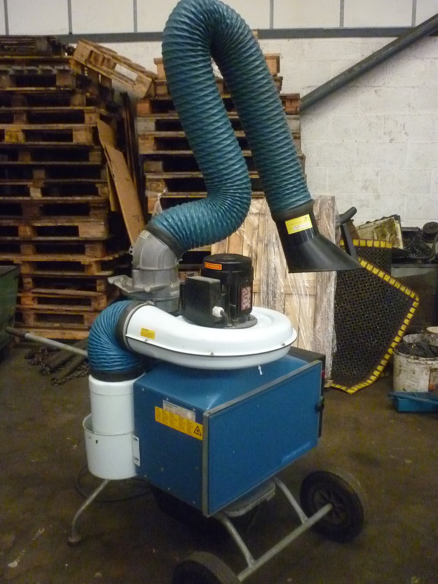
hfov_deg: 43.0
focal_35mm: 33
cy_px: 292
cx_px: 219
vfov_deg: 55.3
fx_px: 557
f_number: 2.8
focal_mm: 5.5
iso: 800
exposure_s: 1/25
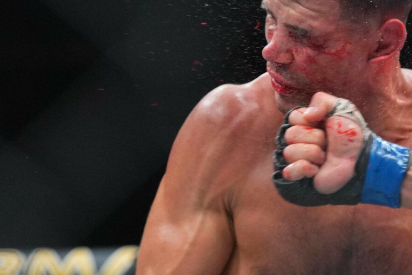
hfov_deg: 6.2
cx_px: 480
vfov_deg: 4.2
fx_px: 3788
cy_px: 71
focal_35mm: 331
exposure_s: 1/1000
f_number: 3.2
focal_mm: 115
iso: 2500
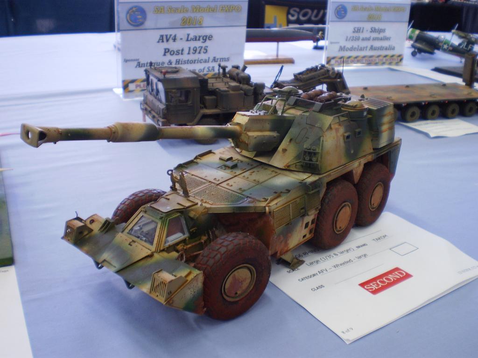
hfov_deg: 51.4
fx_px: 497
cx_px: 239
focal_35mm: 36
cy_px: 179
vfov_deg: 39.7
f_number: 3.1
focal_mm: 6.3
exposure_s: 1/20
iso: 125
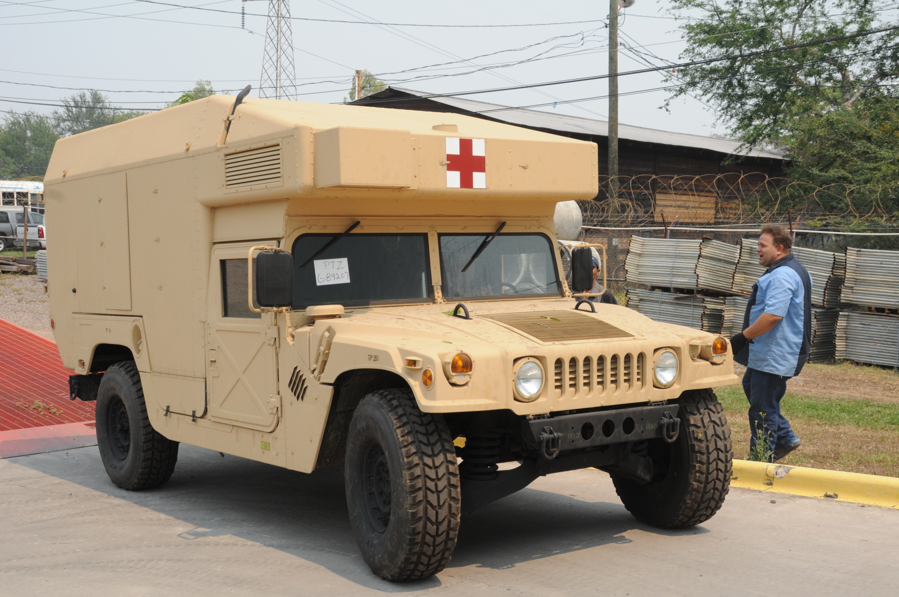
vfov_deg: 28.9
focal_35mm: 46
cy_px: 298
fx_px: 1160
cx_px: 450
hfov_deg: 42.4
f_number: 10
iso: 320
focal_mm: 31
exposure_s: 1/400
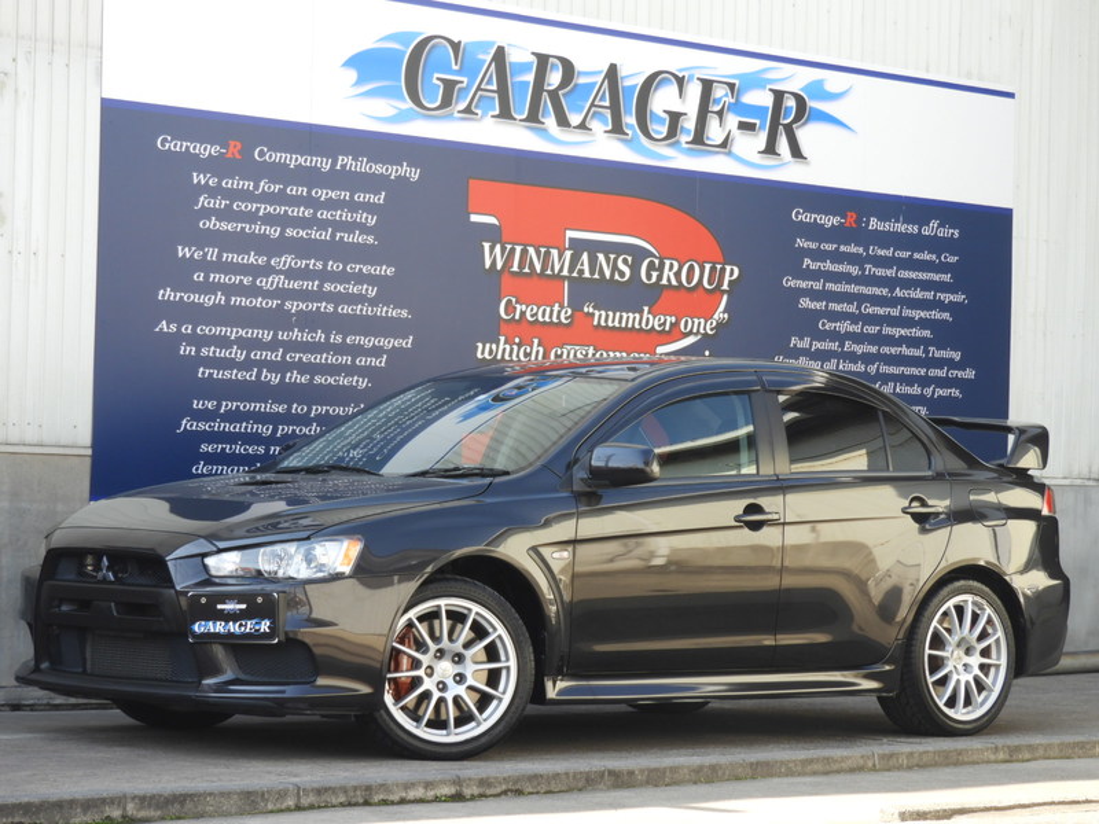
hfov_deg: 17.1
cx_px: 550
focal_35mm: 115
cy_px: 412
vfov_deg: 12.9
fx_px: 3651
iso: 100
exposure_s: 1/80
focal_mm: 20.6
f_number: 5
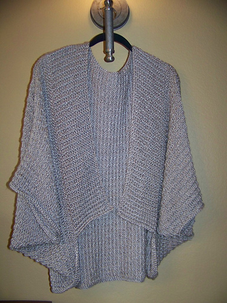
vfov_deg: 51.4
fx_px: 315
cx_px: 114
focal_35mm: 36
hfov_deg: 39.7
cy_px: 152
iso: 200
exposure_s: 1/30
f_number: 2.8
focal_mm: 5.85
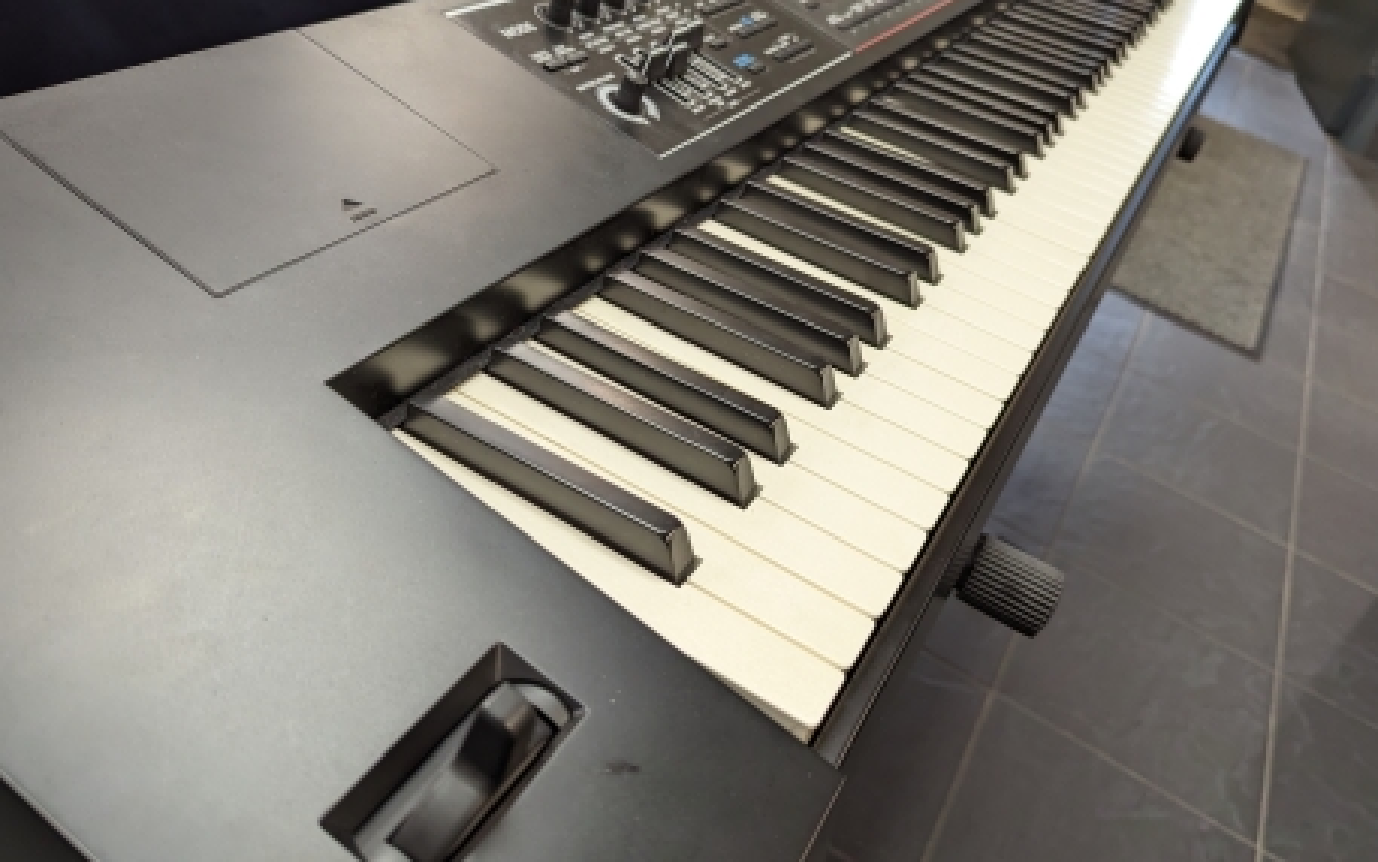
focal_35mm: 29
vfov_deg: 43.1
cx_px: 675
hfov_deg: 64.6
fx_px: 1089
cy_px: 386
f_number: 1.85
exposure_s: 1/120
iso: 184
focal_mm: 6.81
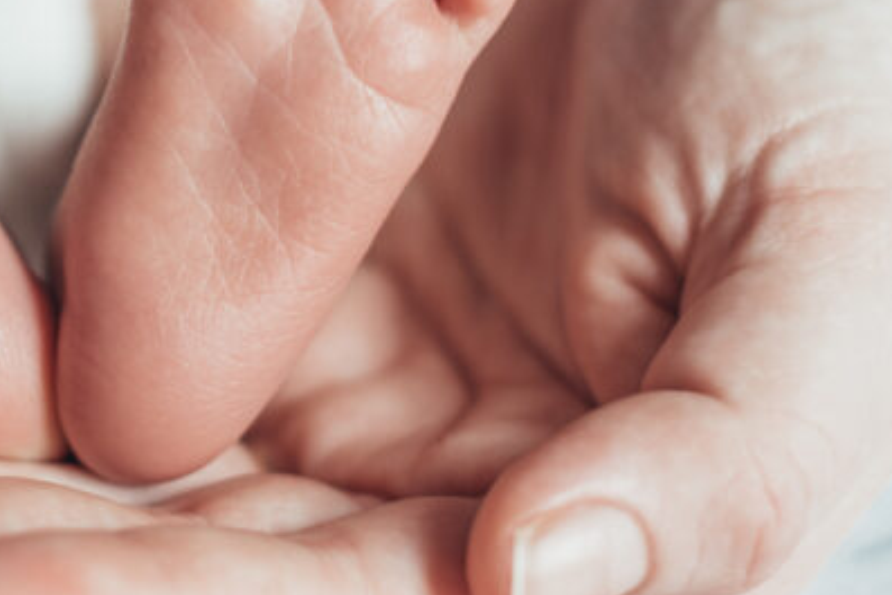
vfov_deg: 10.6
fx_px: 3197
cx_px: 45
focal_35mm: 129
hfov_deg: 15.6
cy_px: 200
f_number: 2.5
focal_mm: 50
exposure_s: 1/125
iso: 200
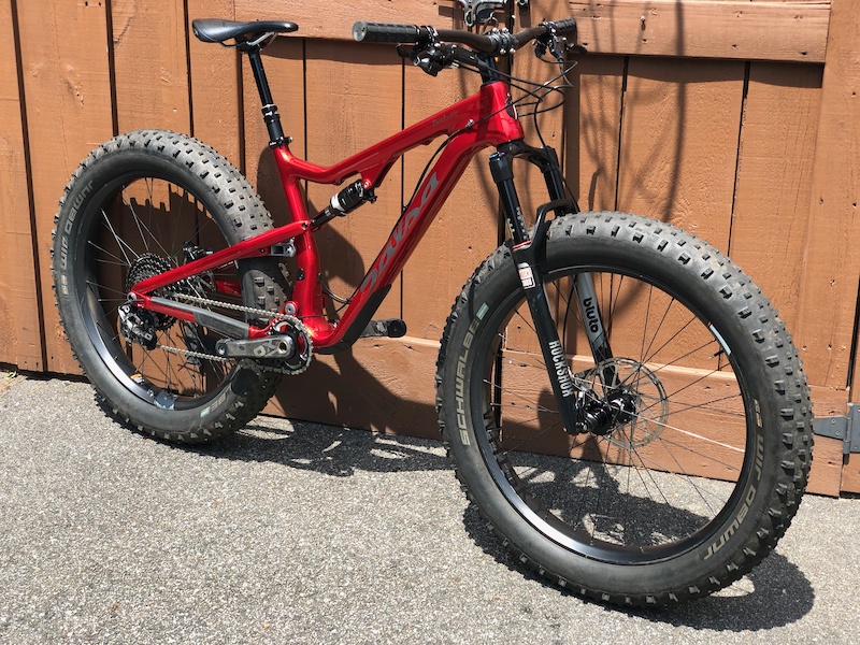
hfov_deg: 36.8
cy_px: 322
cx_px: 430
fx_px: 1292
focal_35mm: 52
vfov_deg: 28.0
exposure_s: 1/243
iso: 16
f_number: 2.4
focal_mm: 6
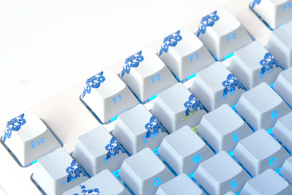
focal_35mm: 223
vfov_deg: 6.2
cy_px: 172
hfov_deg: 9.2
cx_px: 244
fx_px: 1809
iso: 100
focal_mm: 55
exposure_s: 1/30
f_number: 4.5
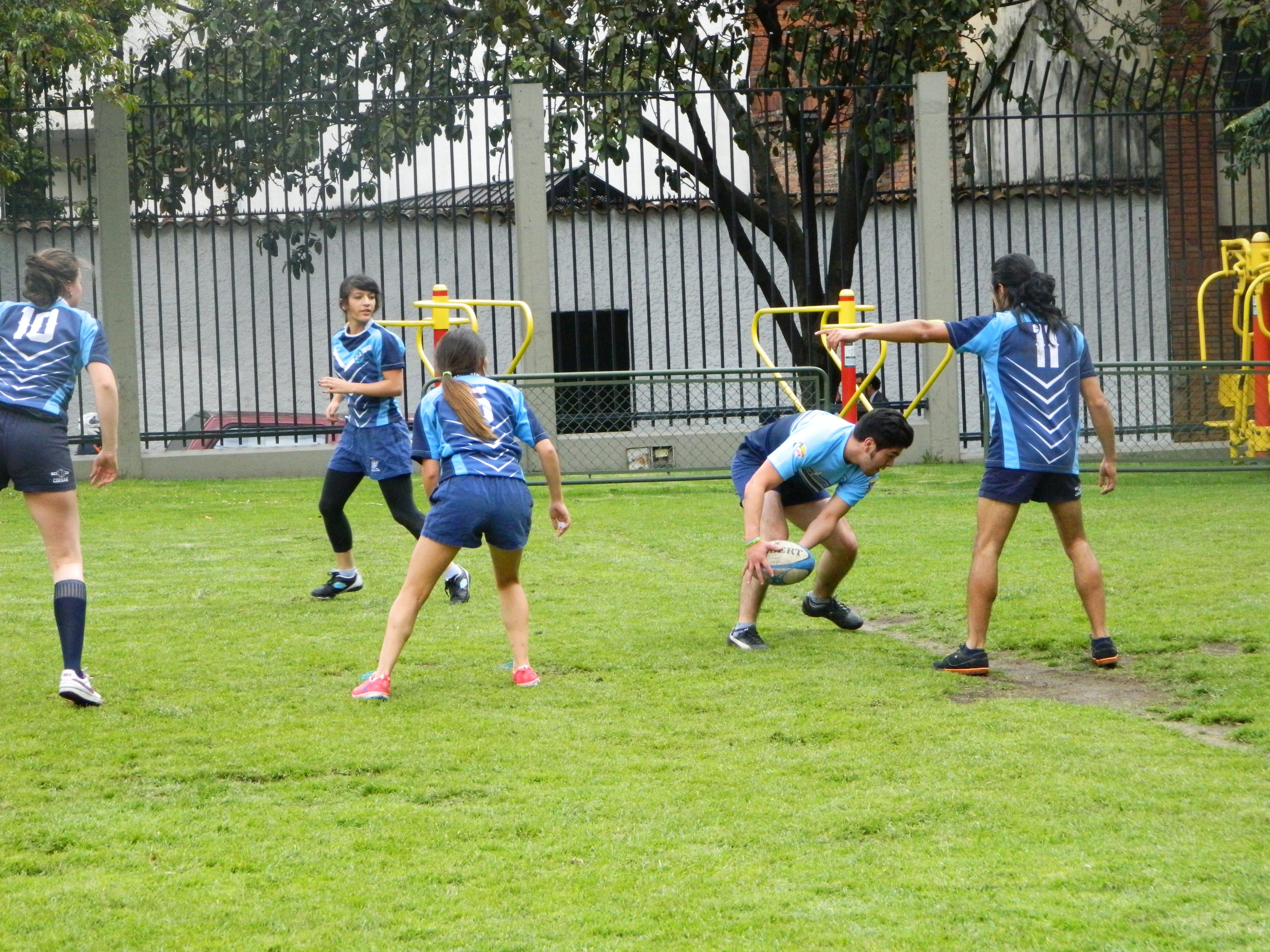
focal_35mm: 103
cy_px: 476
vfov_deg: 14.4
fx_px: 3779
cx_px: 635
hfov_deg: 19.1
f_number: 4.5
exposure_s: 1/500
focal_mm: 18.6
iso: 400
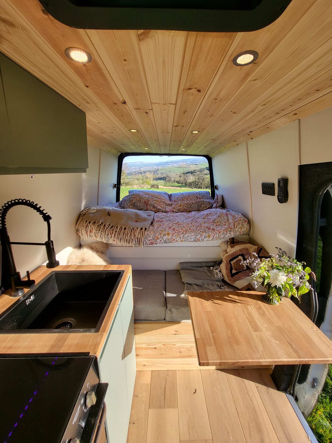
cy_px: 222
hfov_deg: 89.9
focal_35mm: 13
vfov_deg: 106.2
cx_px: 166
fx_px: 166
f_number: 2.2
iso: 32
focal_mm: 1.74
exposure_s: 1/292
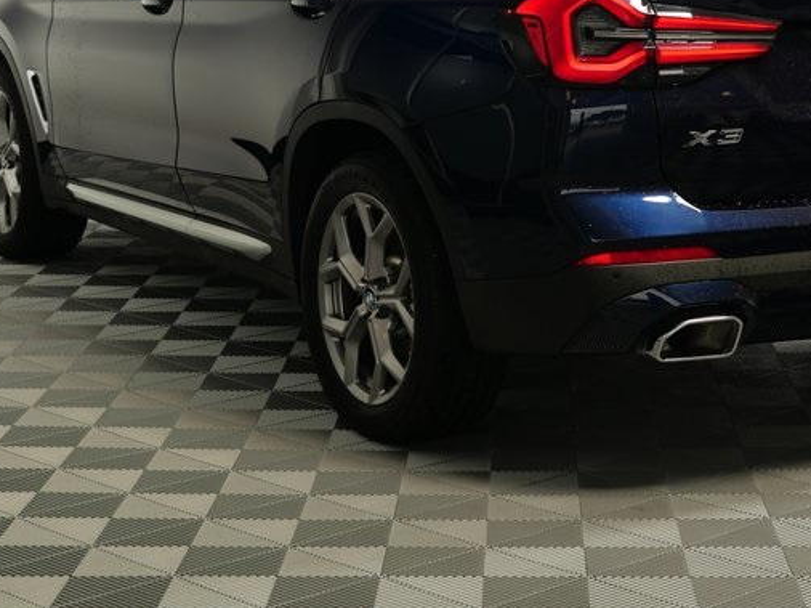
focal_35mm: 81
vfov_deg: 18.1
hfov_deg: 24.1
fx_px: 1897
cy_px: 143
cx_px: 514
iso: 200
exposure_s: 1/200
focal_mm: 20
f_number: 4.1
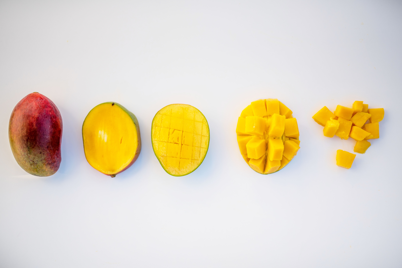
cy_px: 134
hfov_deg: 39.6
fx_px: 559
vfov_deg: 27.0
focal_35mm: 50
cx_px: 201
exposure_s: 1/4000
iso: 100
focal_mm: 50
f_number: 1.4
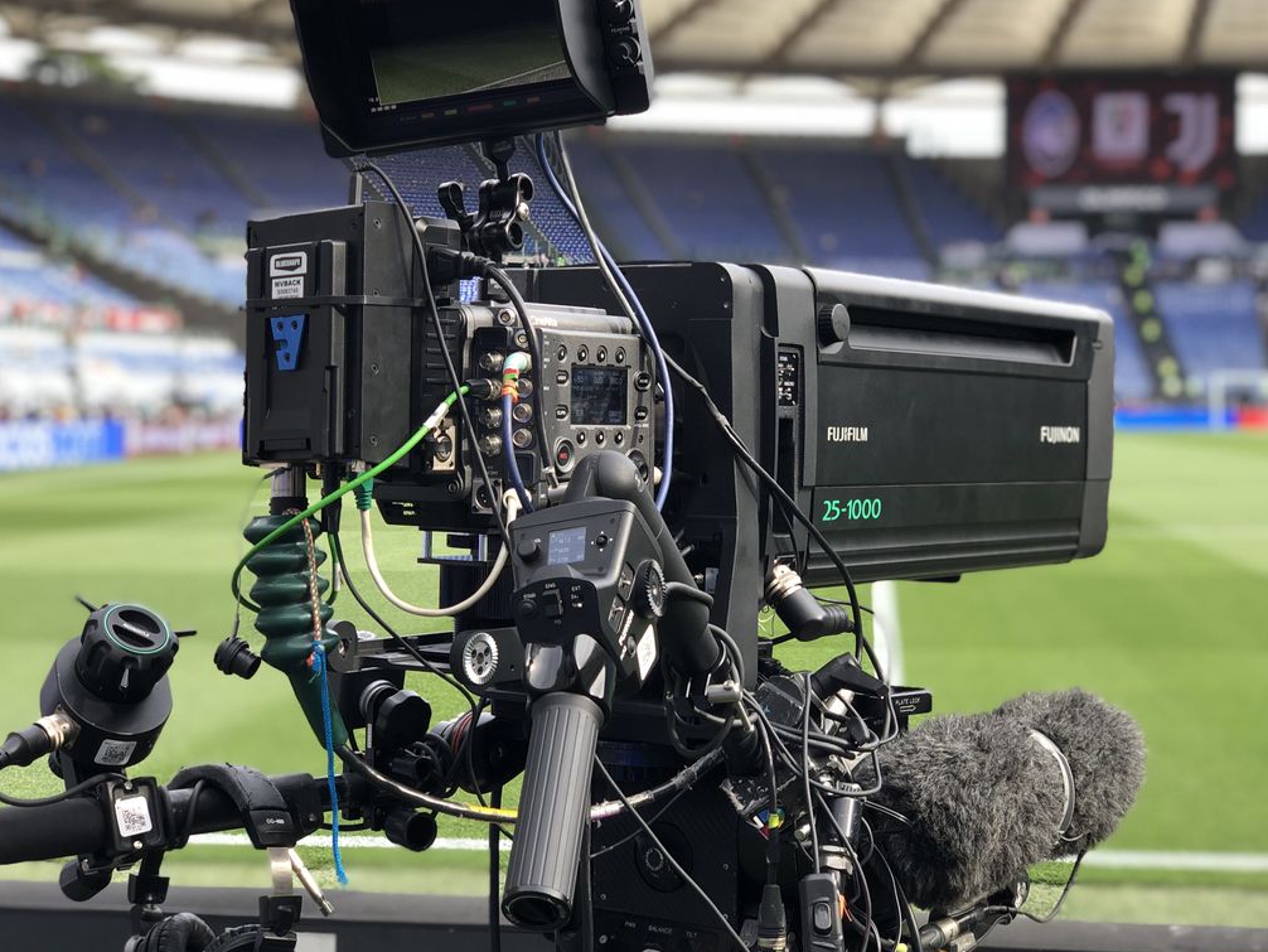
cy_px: 441
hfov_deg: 31.2
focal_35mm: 62
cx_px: 654
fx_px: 2272
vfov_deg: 23.7
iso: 20
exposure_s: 1/120
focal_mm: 6
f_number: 2.4
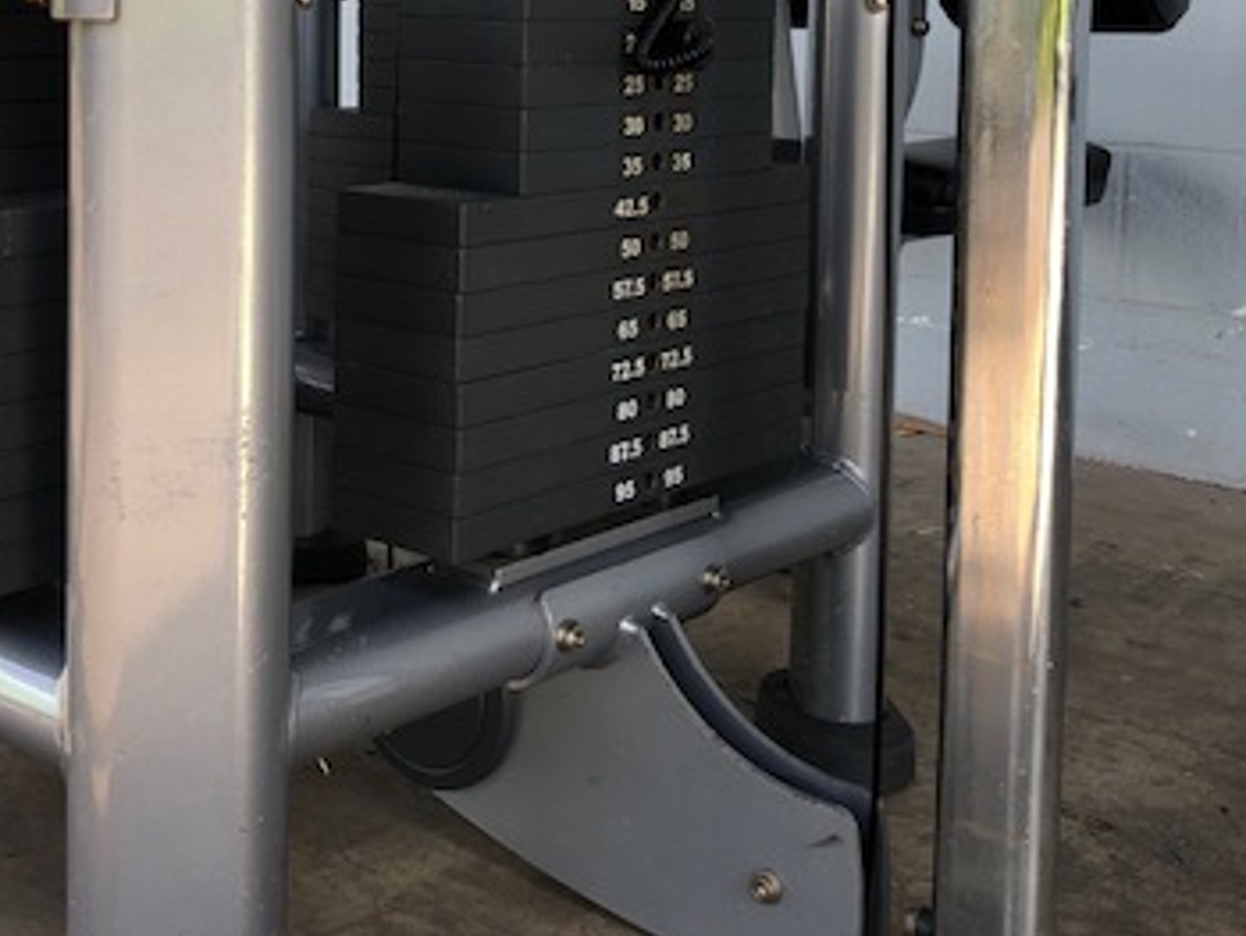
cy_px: 160
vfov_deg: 26.9
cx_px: 548
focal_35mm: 53
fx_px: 1909
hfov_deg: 36.1
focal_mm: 3.99
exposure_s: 1/185
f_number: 1.8
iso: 20
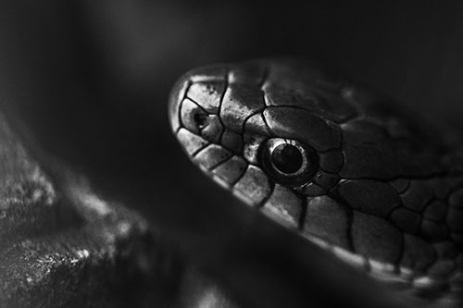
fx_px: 2700
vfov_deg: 6.5
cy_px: 154
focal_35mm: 210
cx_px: 232
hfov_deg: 9.8
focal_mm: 210
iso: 2500
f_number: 9.5
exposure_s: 1/320
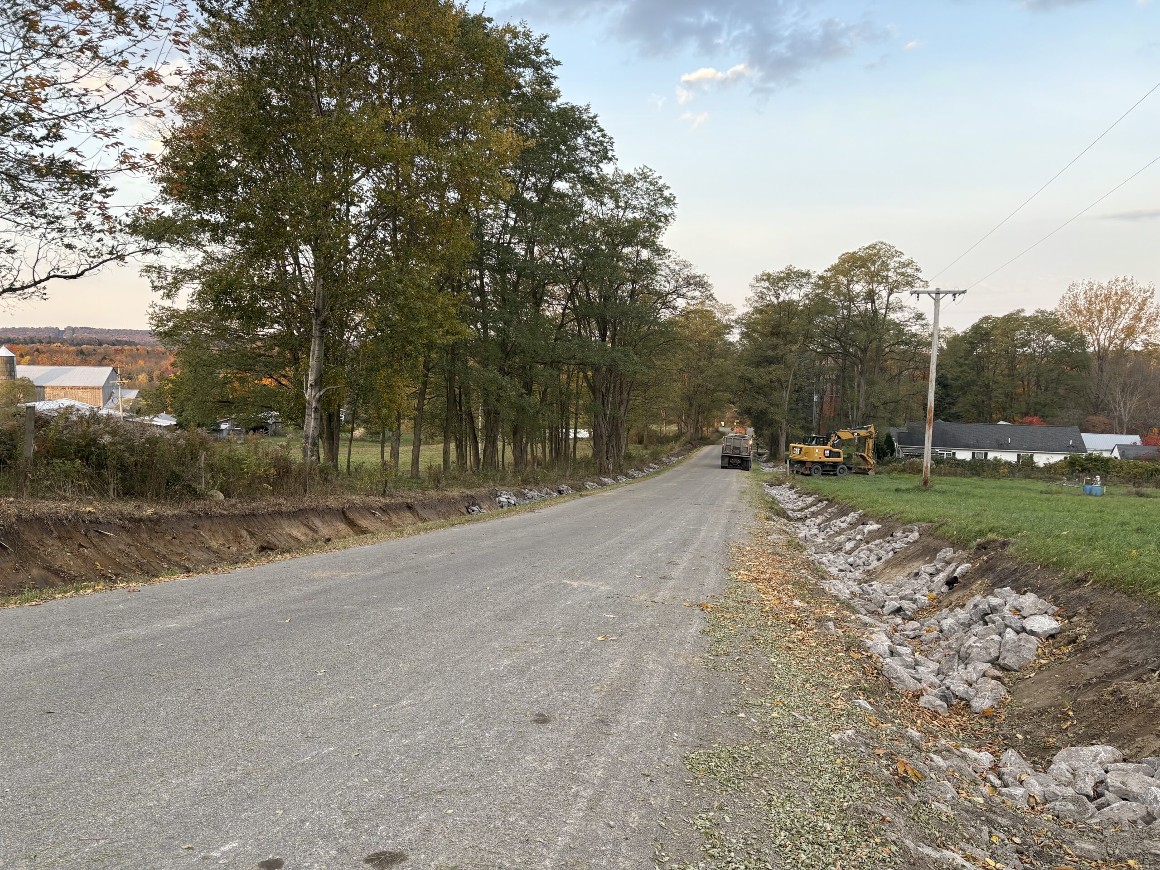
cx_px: 580
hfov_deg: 67.3
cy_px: 435
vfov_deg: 53.1
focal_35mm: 26
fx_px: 871
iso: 50
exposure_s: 1/397
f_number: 1.6
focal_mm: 5.96
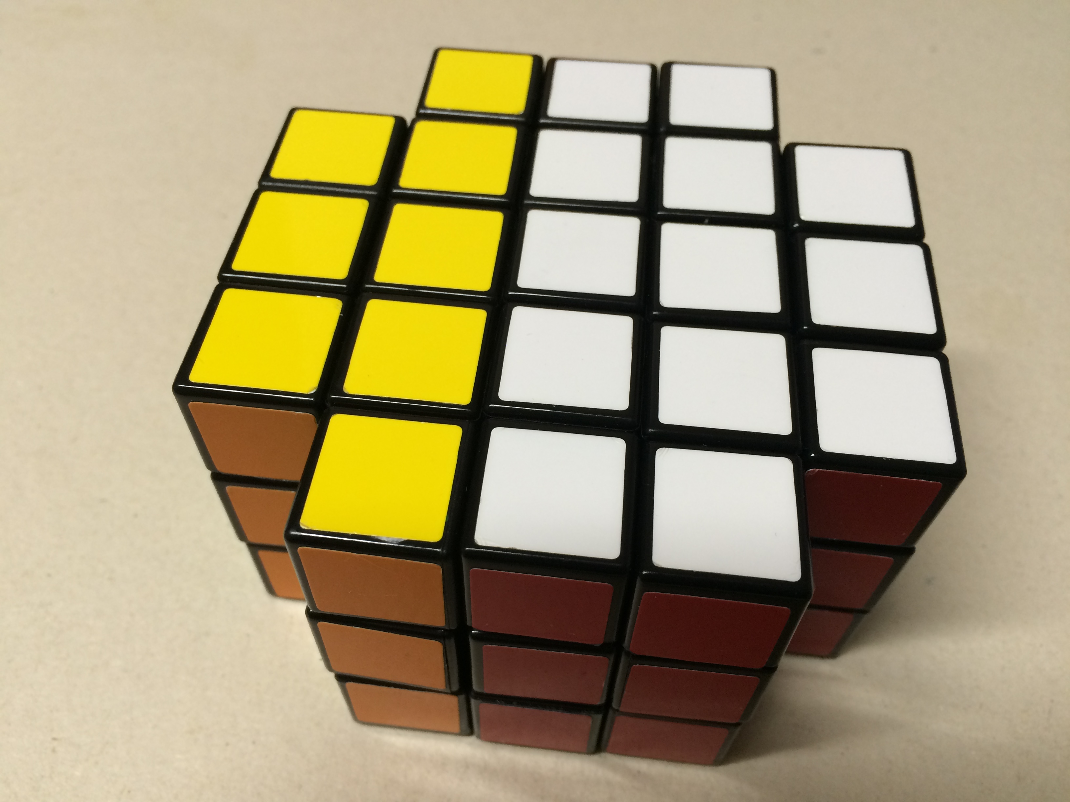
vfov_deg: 48.2
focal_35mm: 29
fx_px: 896
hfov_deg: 61.7
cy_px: 401
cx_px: 535
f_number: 2.2
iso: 100
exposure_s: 1/30
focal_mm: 4.15
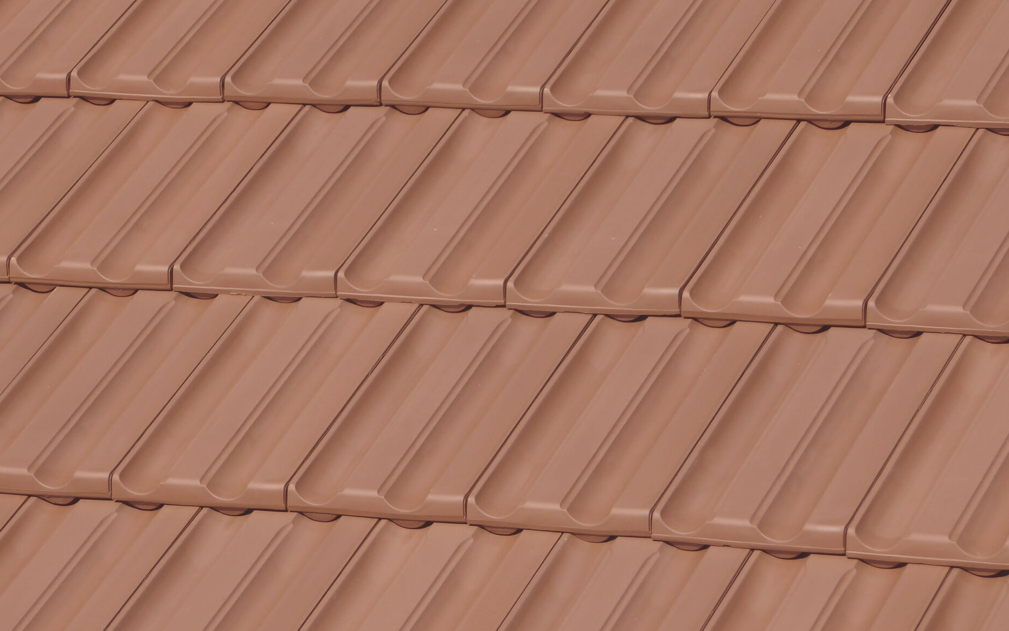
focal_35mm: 205
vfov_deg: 6.4
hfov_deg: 10.2
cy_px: 409
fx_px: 5637
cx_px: 445
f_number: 5.3
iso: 80
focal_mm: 24.2
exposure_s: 1/640
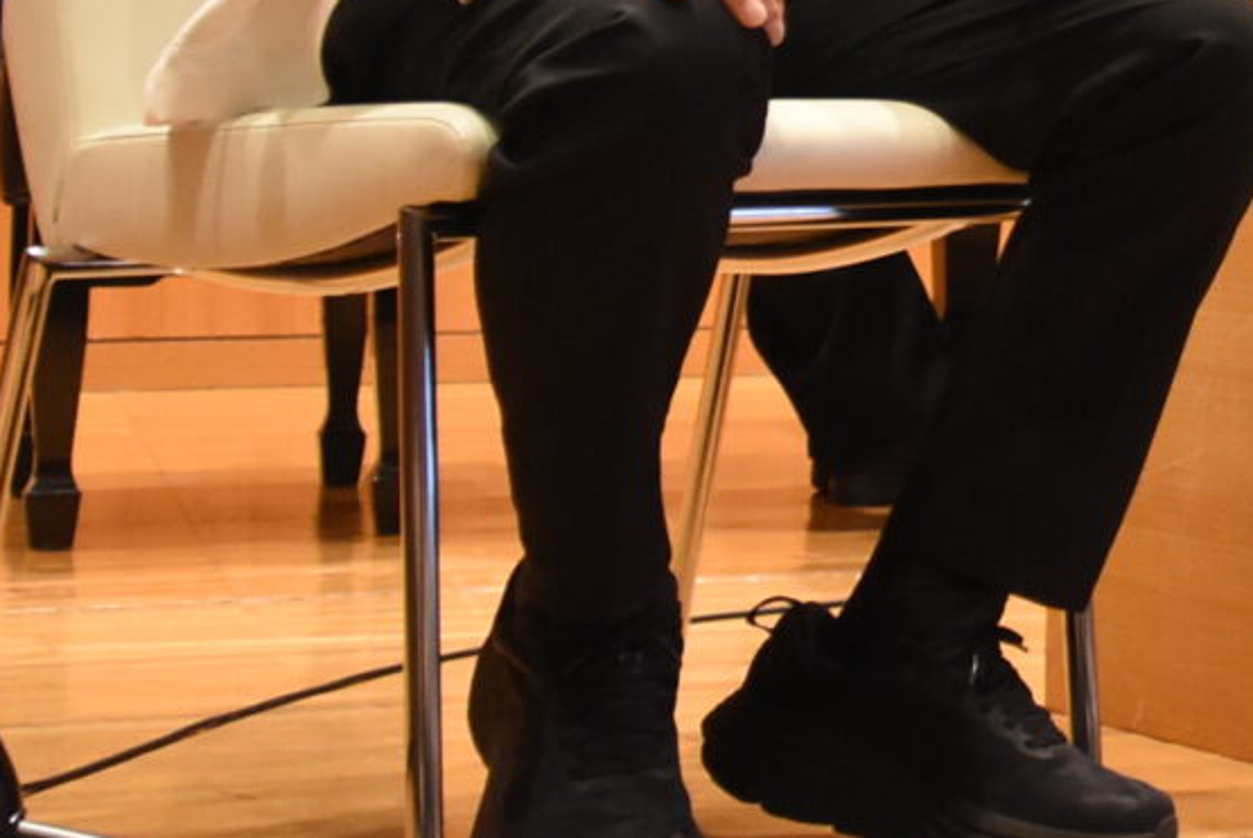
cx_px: 1912
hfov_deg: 15.7
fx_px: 4145
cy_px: -347
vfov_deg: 11.2
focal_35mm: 119
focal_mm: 22
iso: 2000
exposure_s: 1/60
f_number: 4
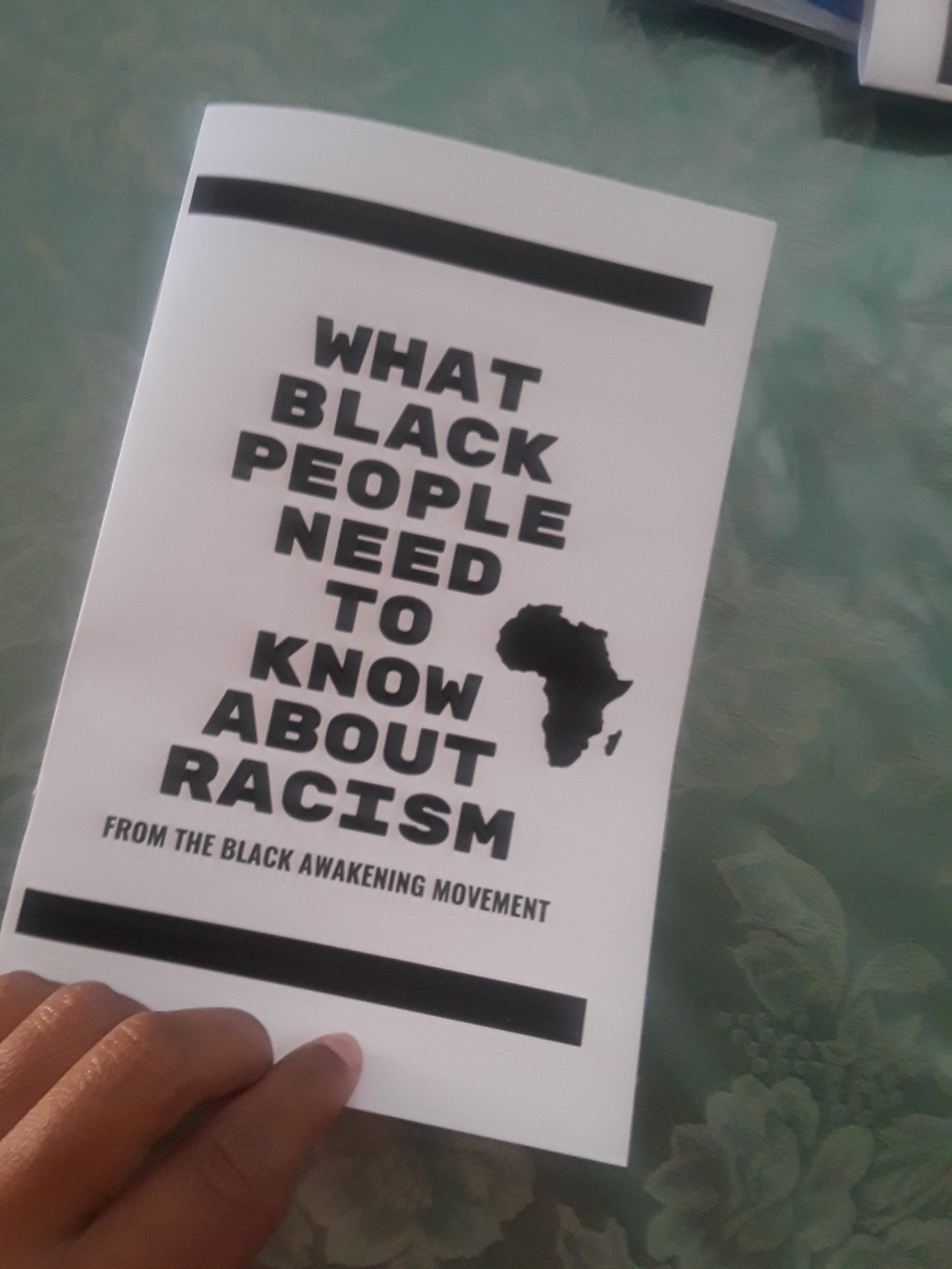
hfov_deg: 49.7
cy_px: 634
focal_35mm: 28
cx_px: 476
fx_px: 1027
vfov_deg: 63.4
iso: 160
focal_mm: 2.9
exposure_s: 1/20
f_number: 1.9
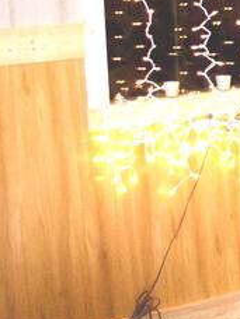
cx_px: 672
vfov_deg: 12.4
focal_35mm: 155
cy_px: -73
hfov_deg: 8.3
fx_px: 1433
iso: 2000
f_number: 4
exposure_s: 1/60
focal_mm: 24
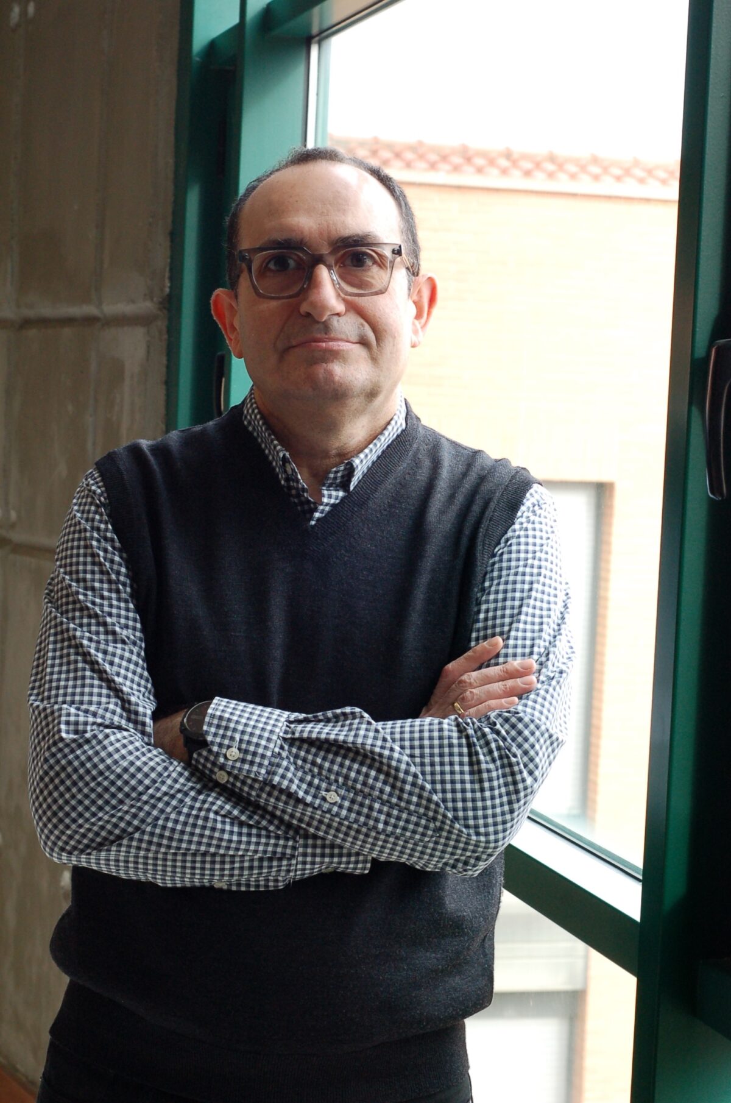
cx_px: 366
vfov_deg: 27.0
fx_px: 2293
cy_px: 552
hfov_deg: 18.1
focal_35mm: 75
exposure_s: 1/50
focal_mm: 50
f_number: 8
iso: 800
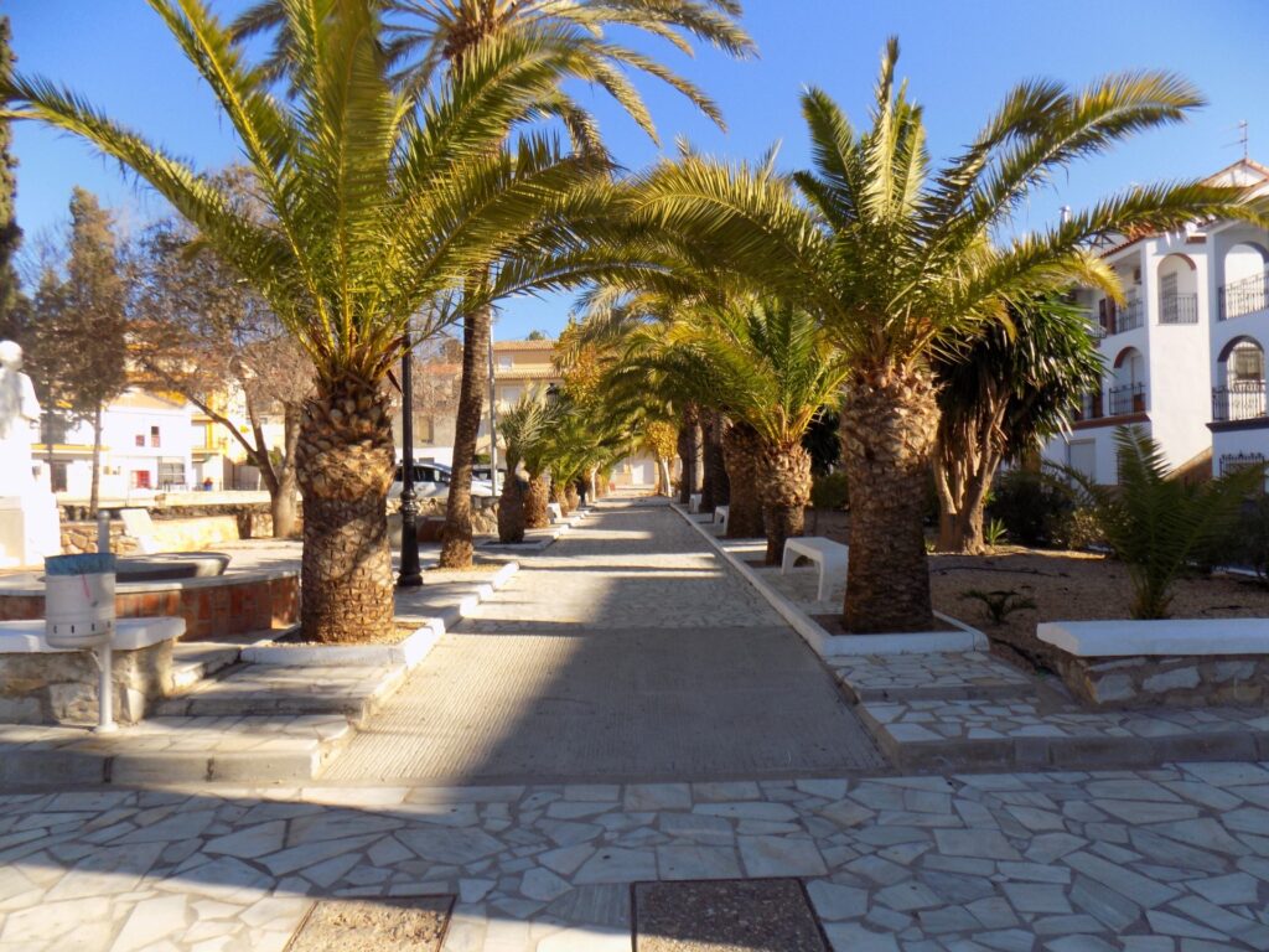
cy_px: 476
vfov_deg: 58.9
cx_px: 634
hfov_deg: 73.9
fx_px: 843
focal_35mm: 23
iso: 80
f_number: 3.1
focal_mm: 4
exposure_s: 1/640
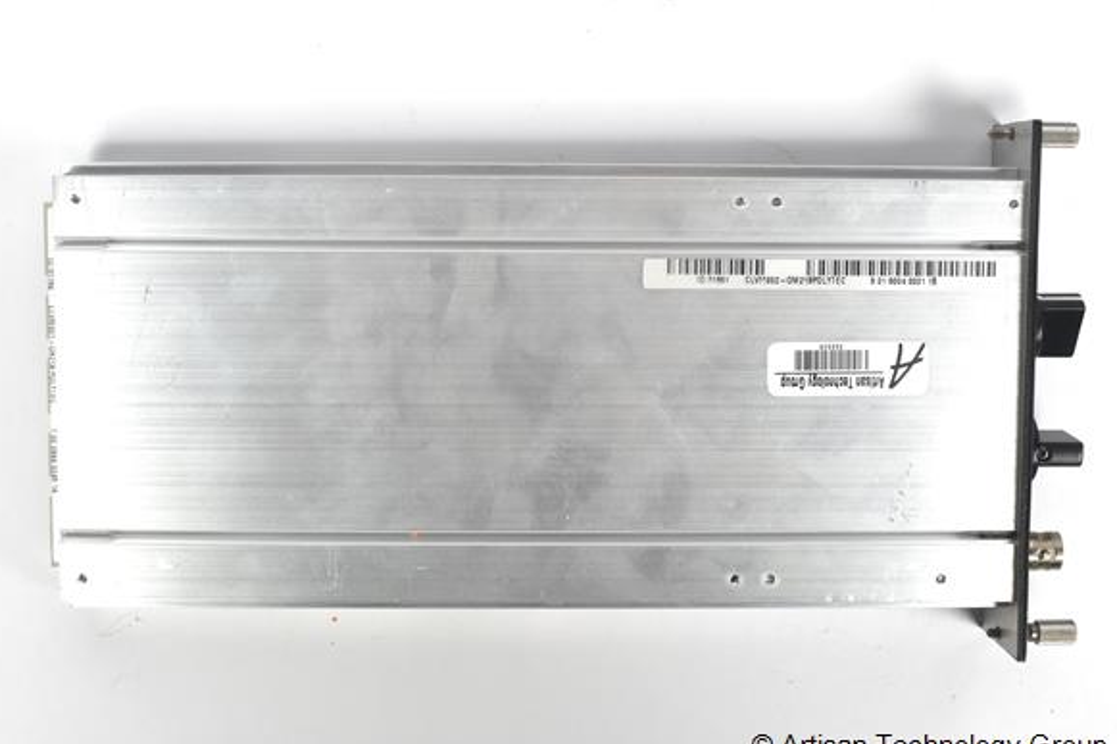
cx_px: 548
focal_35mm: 31
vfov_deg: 42.3
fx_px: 962
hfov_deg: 60.3
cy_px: 381
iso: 200
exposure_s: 1/200
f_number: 14
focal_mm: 20
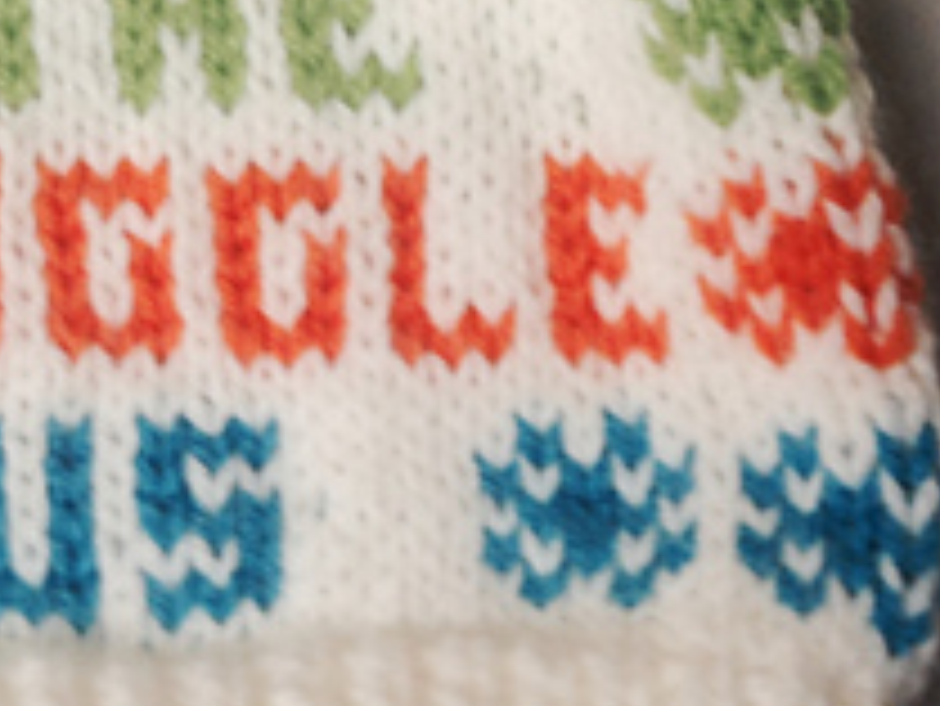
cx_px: 27
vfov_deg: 14.4
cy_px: -54
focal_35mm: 101
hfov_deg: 19.0
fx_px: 2744
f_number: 2.4
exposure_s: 1/20
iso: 50
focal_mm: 4.12
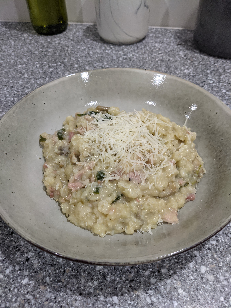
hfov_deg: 51.4
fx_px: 240
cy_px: 154
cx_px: 116
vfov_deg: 65.3
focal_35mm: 27
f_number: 1.7
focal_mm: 4.4
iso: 192
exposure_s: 1/100
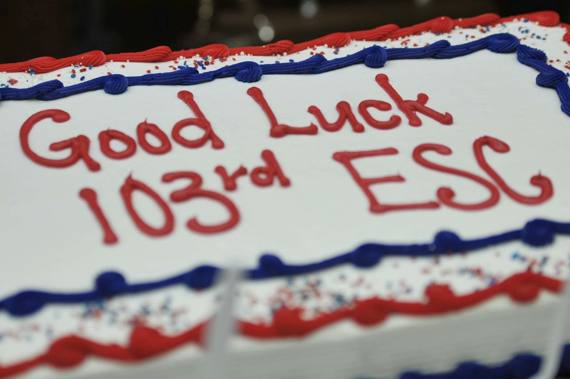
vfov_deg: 13.0
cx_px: 285
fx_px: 1660
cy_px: 190
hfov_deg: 19.5
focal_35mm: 105
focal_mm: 70
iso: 200
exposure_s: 1/100
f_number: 3.2
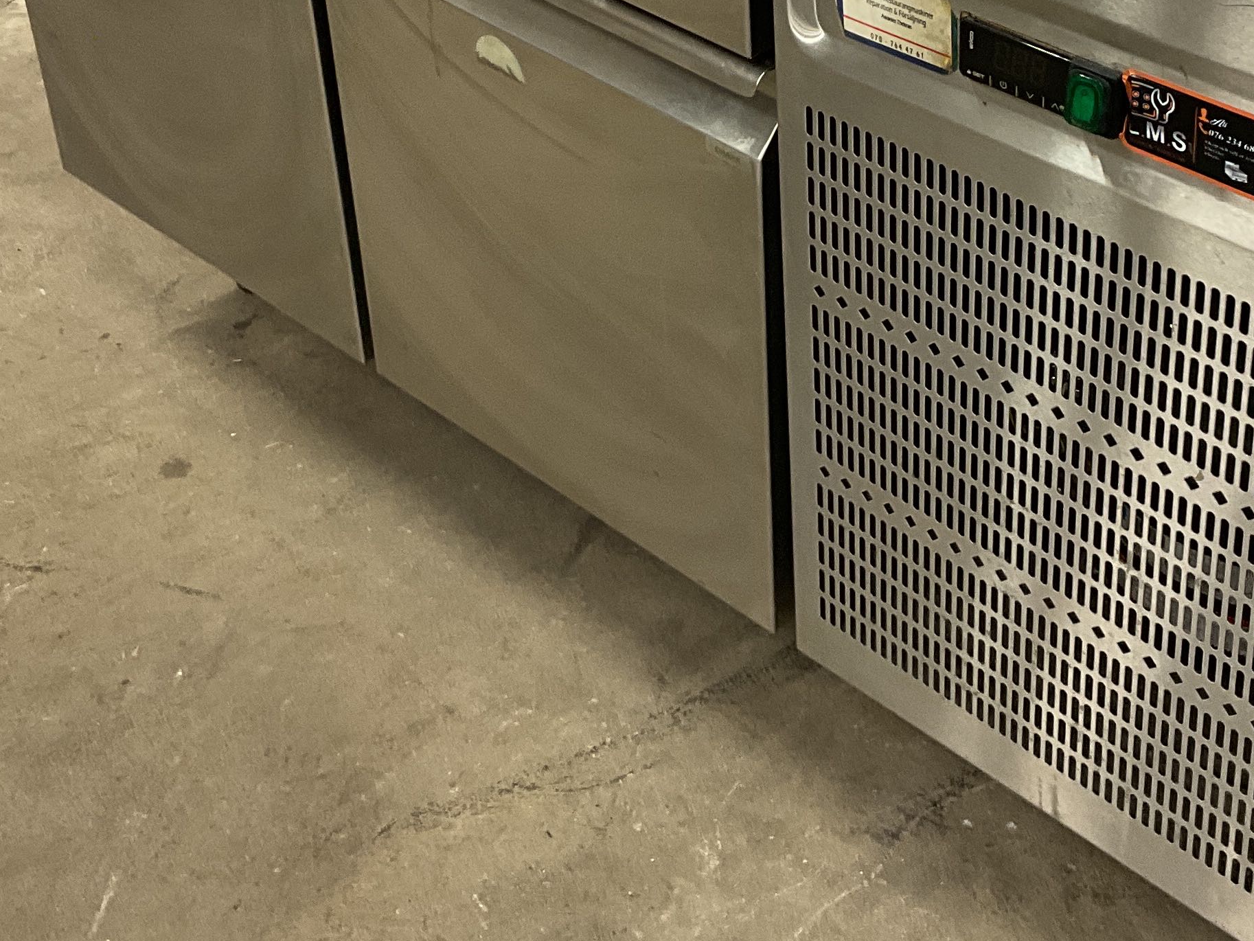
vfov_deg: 22.5
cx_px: 873
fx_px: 2319
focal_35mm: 64
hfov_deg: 30.0
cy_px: 146
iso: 100
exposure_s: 1/50
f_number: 1.8
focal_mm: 3
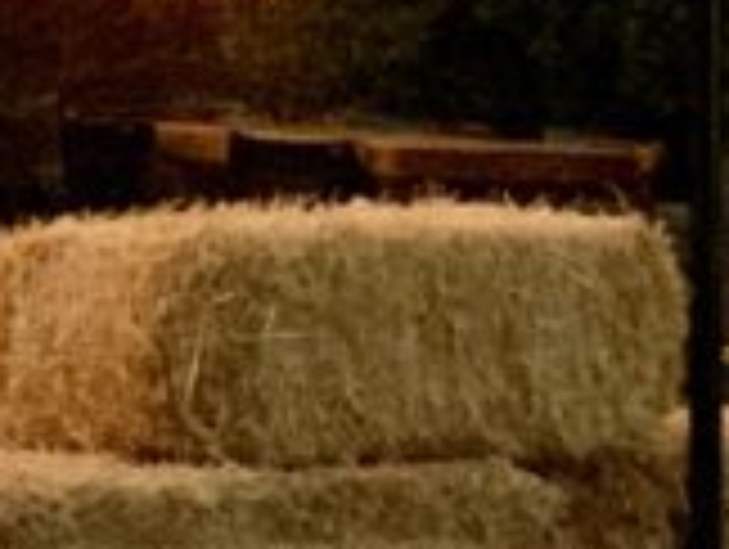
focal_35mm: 328
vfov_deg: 4.5
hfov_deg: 5.9
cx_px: -518
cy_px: -428
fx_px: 6918
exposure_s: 1/40
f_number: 2.4
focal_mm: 6
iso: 320
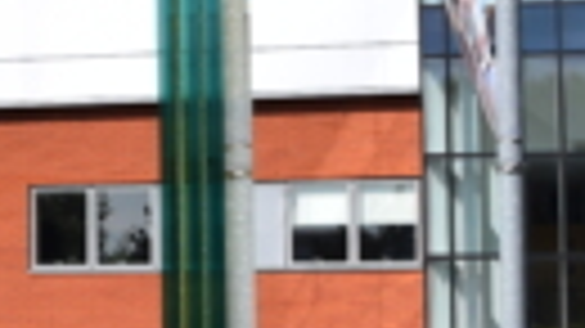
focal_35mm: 144
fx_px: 2233
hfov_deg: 13.7
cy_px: 99
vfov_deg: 8.4
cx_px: -387
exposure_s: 1/400
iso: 200
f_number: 10
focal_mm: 18
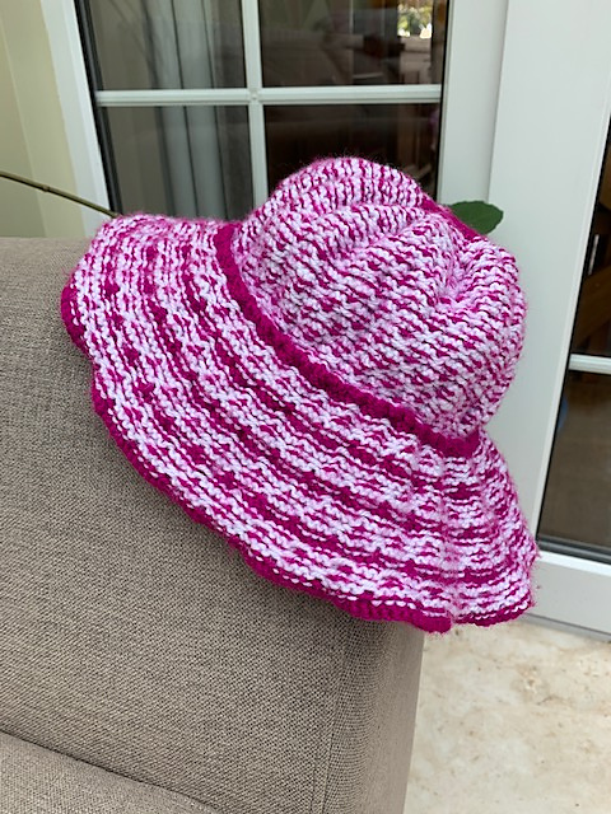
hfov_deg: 53.1
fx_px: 612
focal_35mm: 26
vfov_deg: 67.3
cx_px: 306
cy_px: 407
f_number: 1.8
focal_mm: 4.25
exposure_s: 1/123
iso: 25
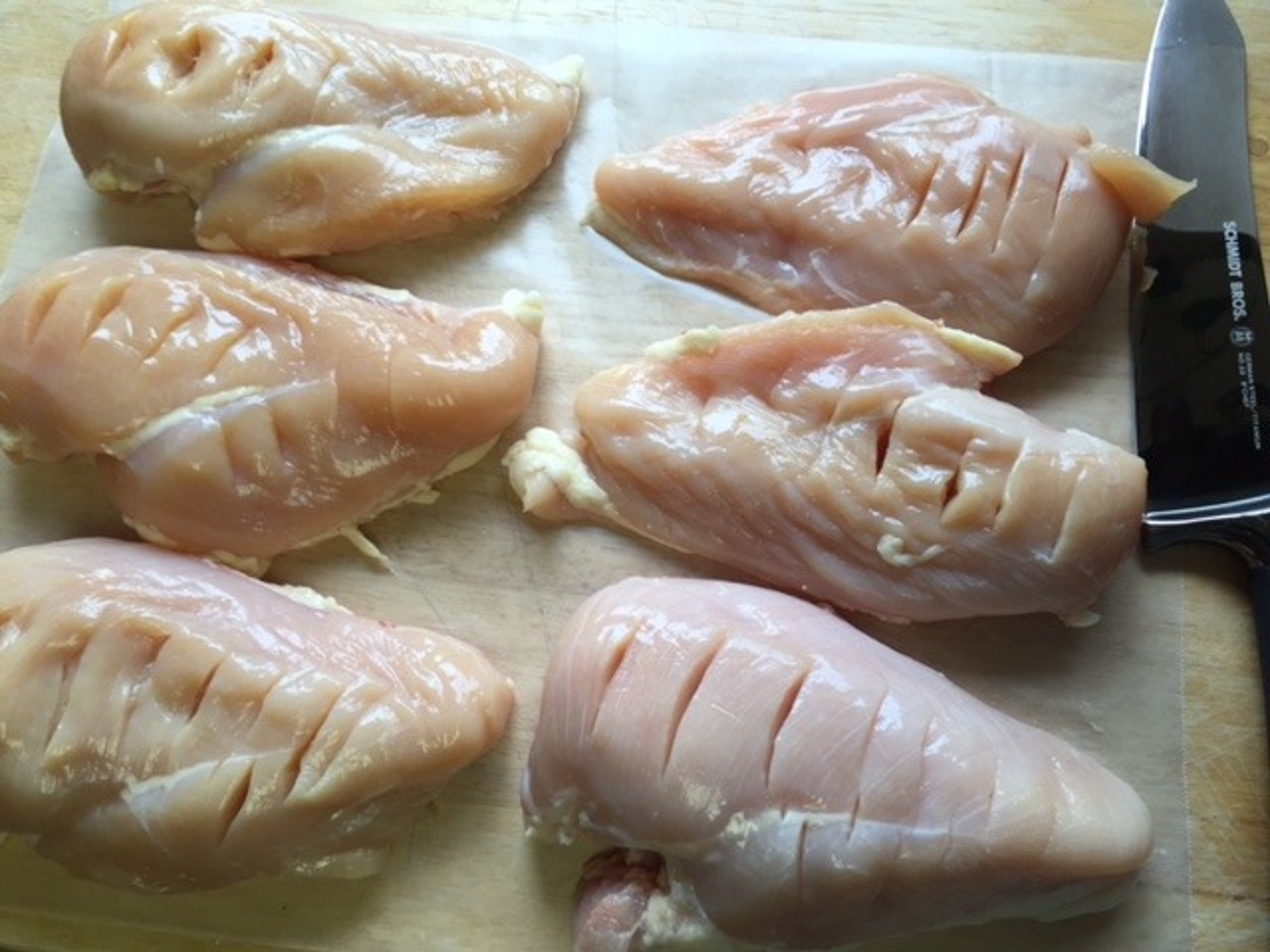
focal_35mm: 29
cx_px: 635
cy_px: 476
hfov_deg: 61.7
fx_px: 1064
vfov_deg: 48.2
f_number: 2.2
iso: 32
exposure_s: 1/60
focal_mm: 4.15
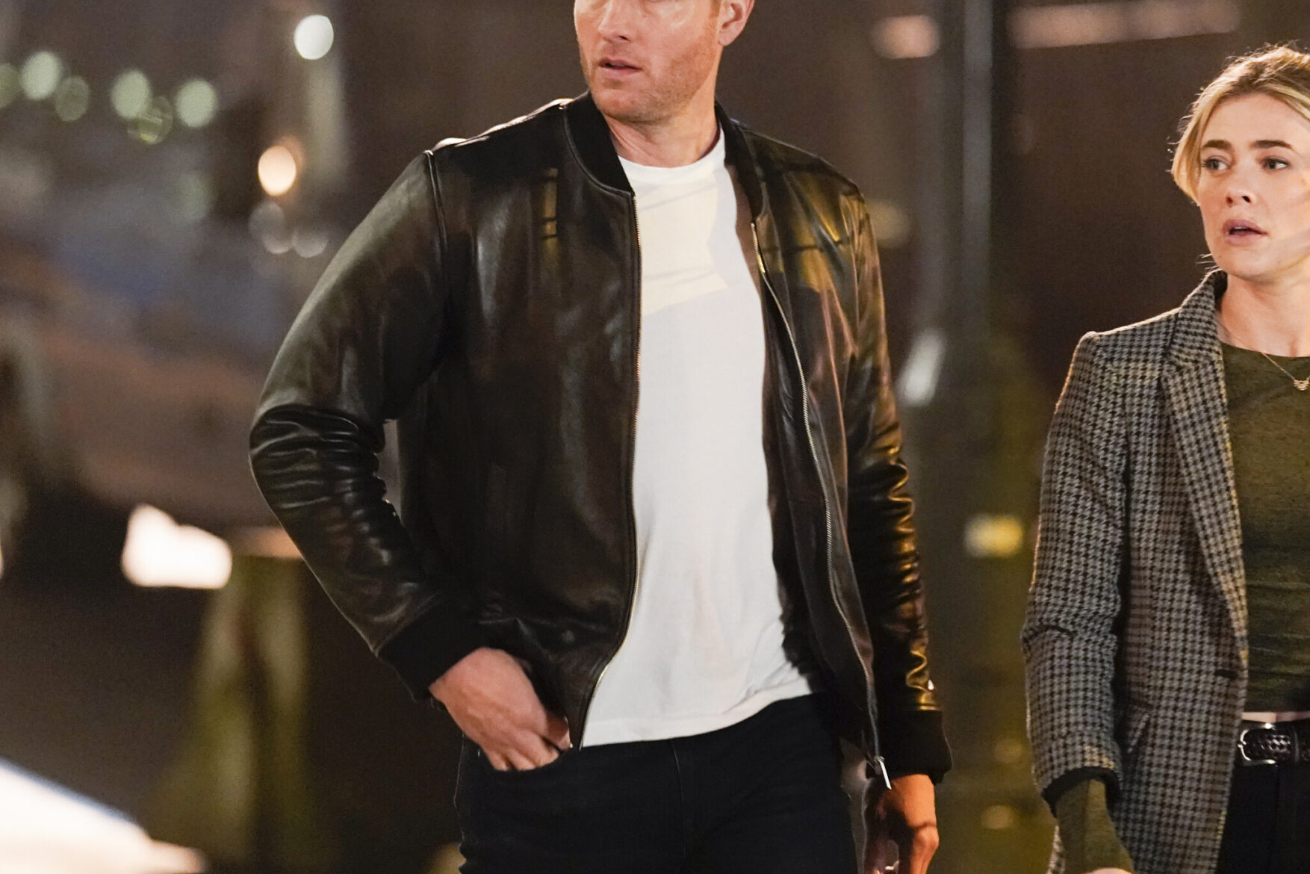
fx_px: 7169
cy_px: 407
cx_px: 753
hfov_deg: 10.4
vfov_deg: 7.0
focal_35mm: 197
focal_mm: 135
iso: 6400
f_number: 1.8
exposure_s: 1/160
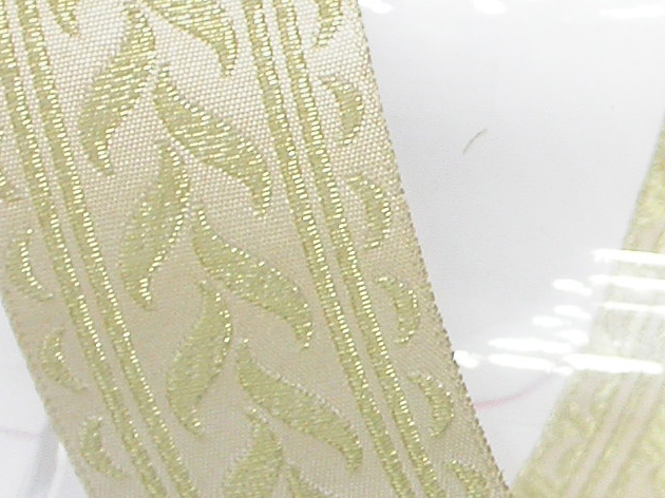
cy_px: 395
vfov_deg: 4.6
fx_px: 6164
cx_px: 1152
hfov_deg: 6.1
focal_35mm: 321
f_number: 3.7
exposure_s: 1/168
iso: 100
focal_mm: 18.4
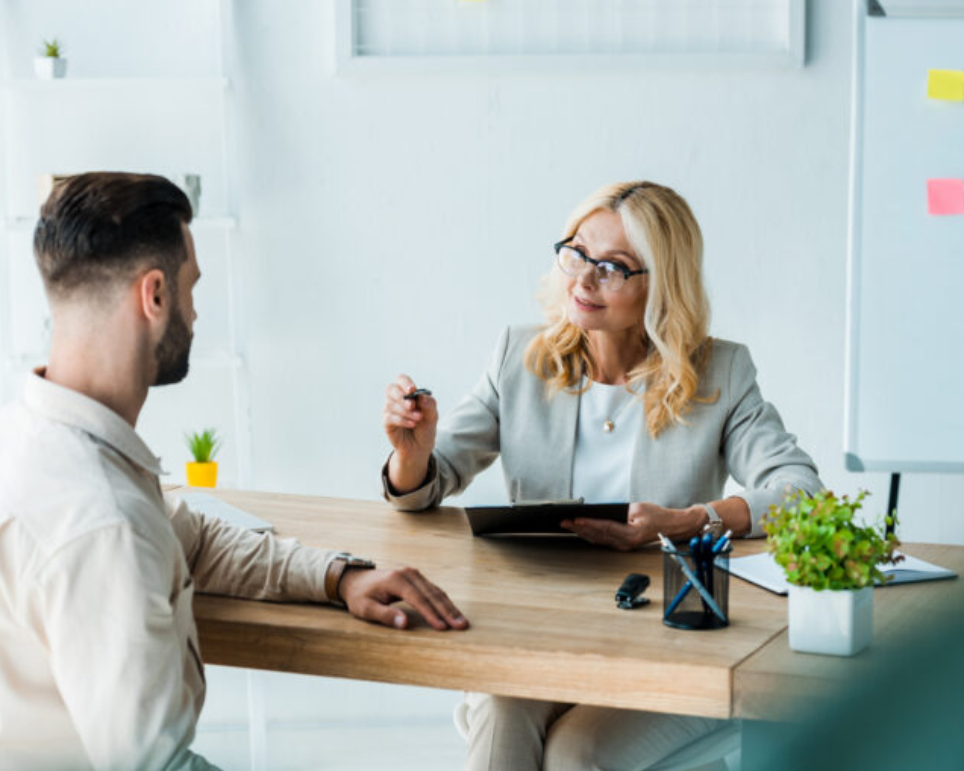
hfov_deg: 18.8
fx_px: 2911
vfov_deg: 15.1
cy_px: 384
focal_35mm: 102
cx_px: 488
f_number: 4
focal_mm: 90
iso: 160
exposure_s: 1/160
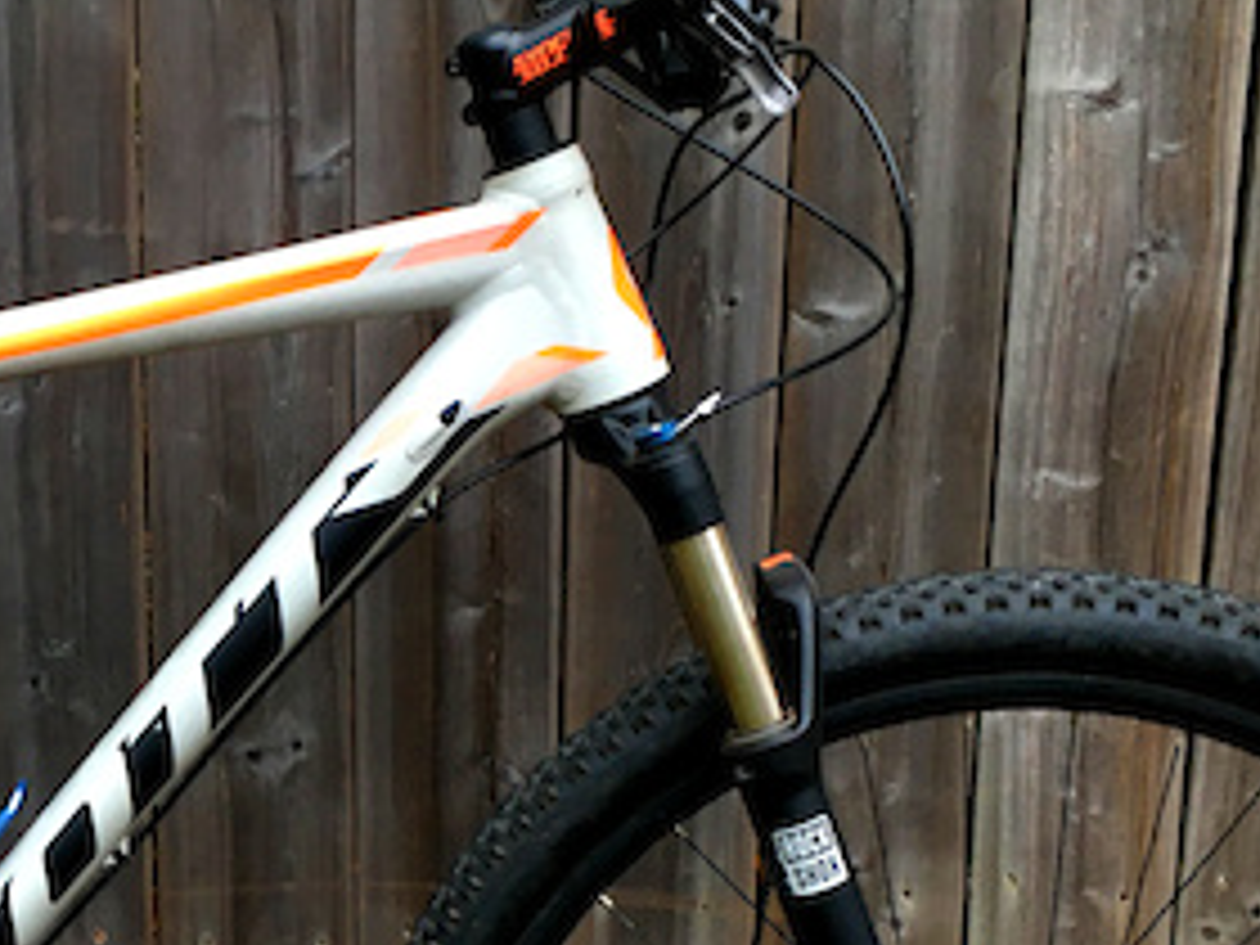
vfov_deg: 17.4
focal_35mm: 83
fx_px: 3021
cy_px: 909
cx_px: 18
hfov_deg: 22.7
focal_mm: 4.15
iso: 50
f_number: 2.2
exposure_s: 1/30
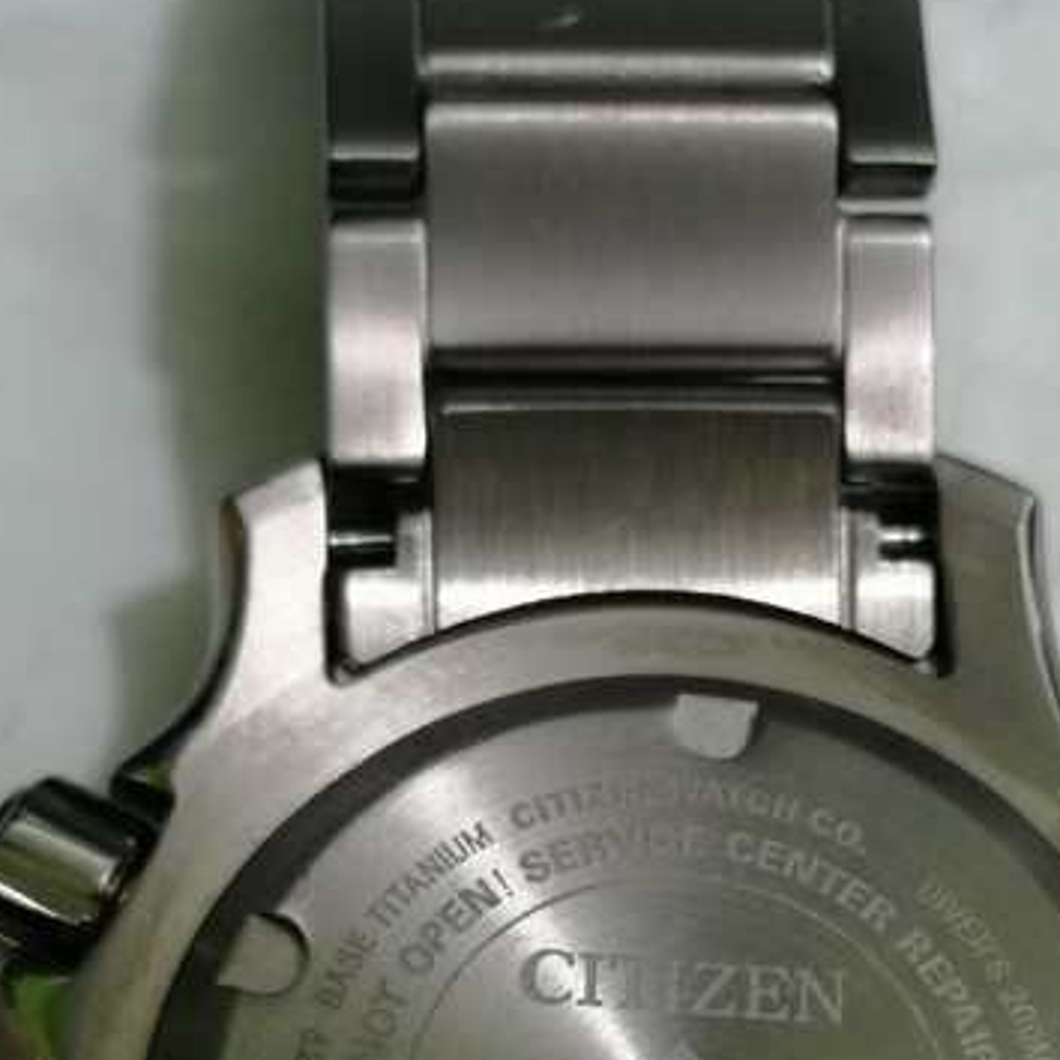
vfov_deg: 21.4
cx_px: 614
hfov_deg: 22.2
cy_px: 1081
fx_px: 2702
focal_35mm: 78
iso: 160
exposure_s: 1/33.3
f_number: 1.8
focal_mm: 3.95
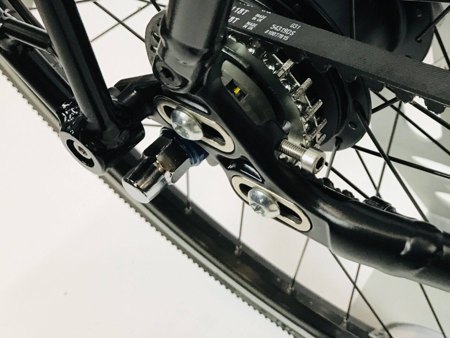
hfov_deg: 36.5
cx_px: 377
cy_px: 86
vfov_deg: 28.7
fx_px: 650
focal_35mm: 50
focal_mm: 3.99
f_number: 1.8
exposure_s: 1/25
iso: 40
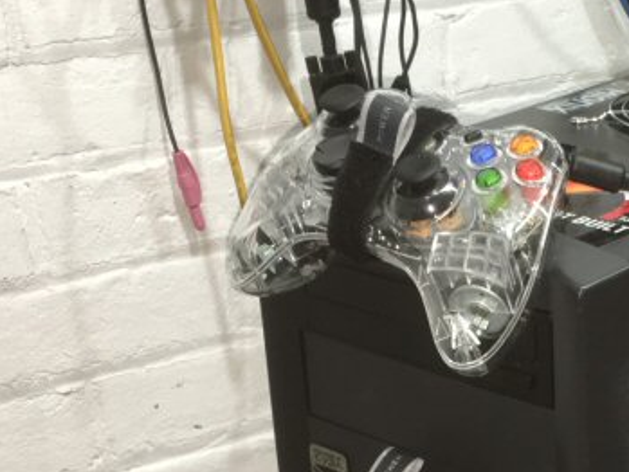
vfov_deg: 16.7
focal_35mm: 85
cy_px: 562
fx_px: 1545
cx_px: 661
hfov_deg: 22.0
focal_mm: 4.15
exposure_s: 1/16
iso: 40
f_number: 2.2
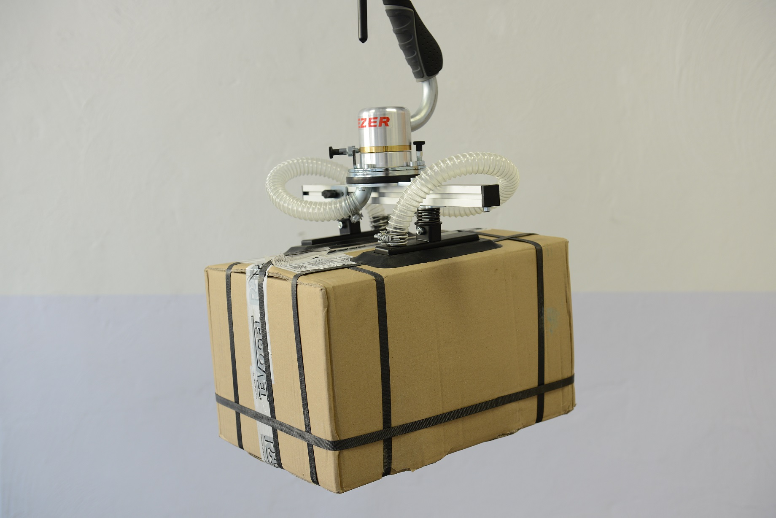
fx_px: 906
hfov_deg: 46.4
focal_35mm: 42
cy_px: 259
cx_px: 388
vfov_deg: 31.9
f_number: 4
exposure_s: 1/60
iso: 400
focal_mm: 42
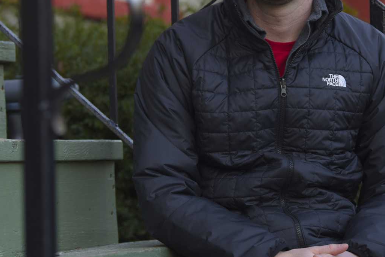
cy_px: 92
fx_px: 2354
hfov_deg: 9.3
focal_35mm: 220
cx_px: 316
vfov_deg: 6.3
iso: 400
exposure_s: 1/160
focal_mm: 110
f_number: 4
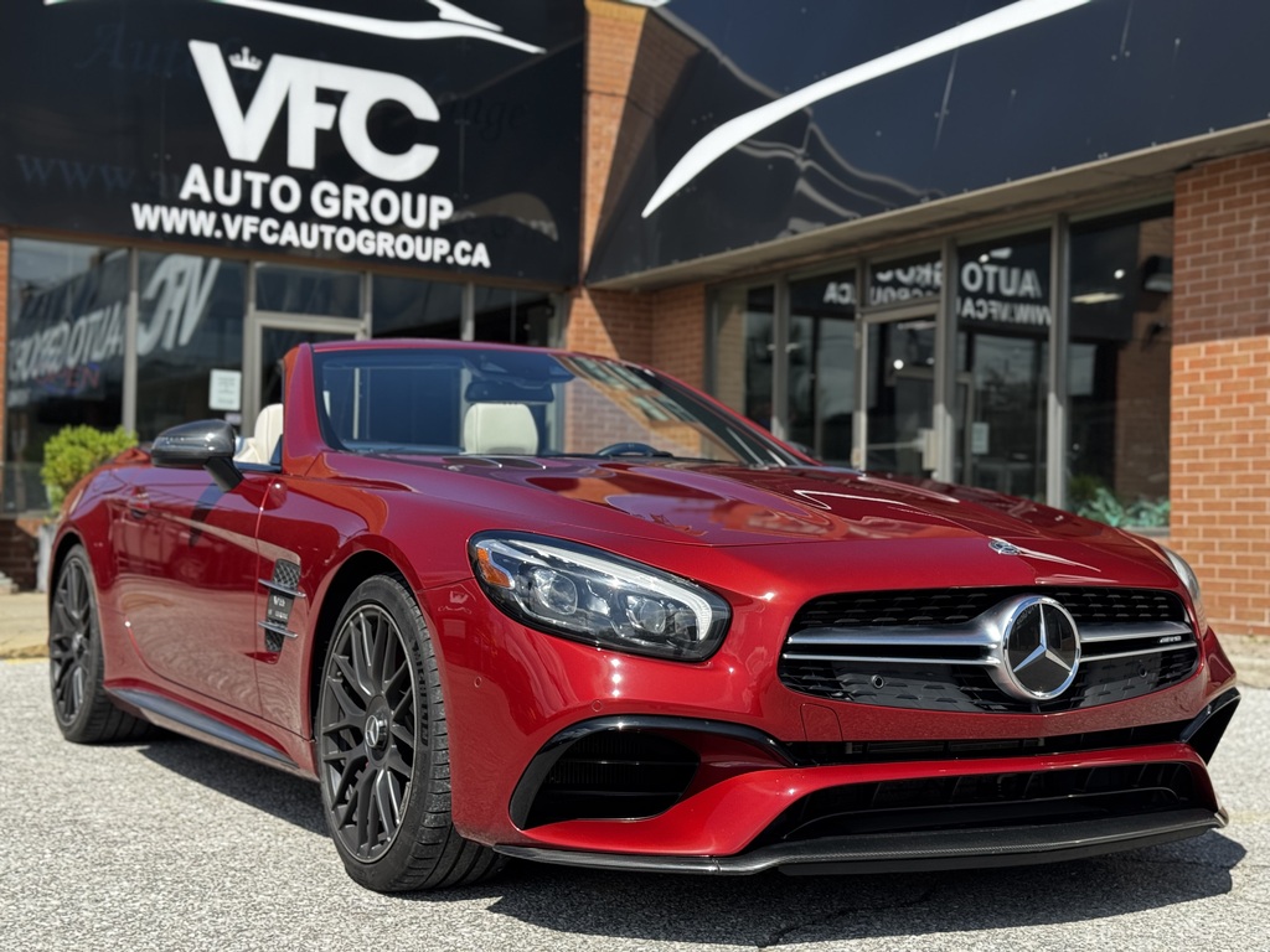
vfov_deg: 30.3
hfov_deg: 39.7
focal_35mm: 48
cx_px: 635
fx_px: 1761
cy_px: 476
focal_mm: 6.76
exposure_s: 1/2045
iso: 64
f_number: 1.78
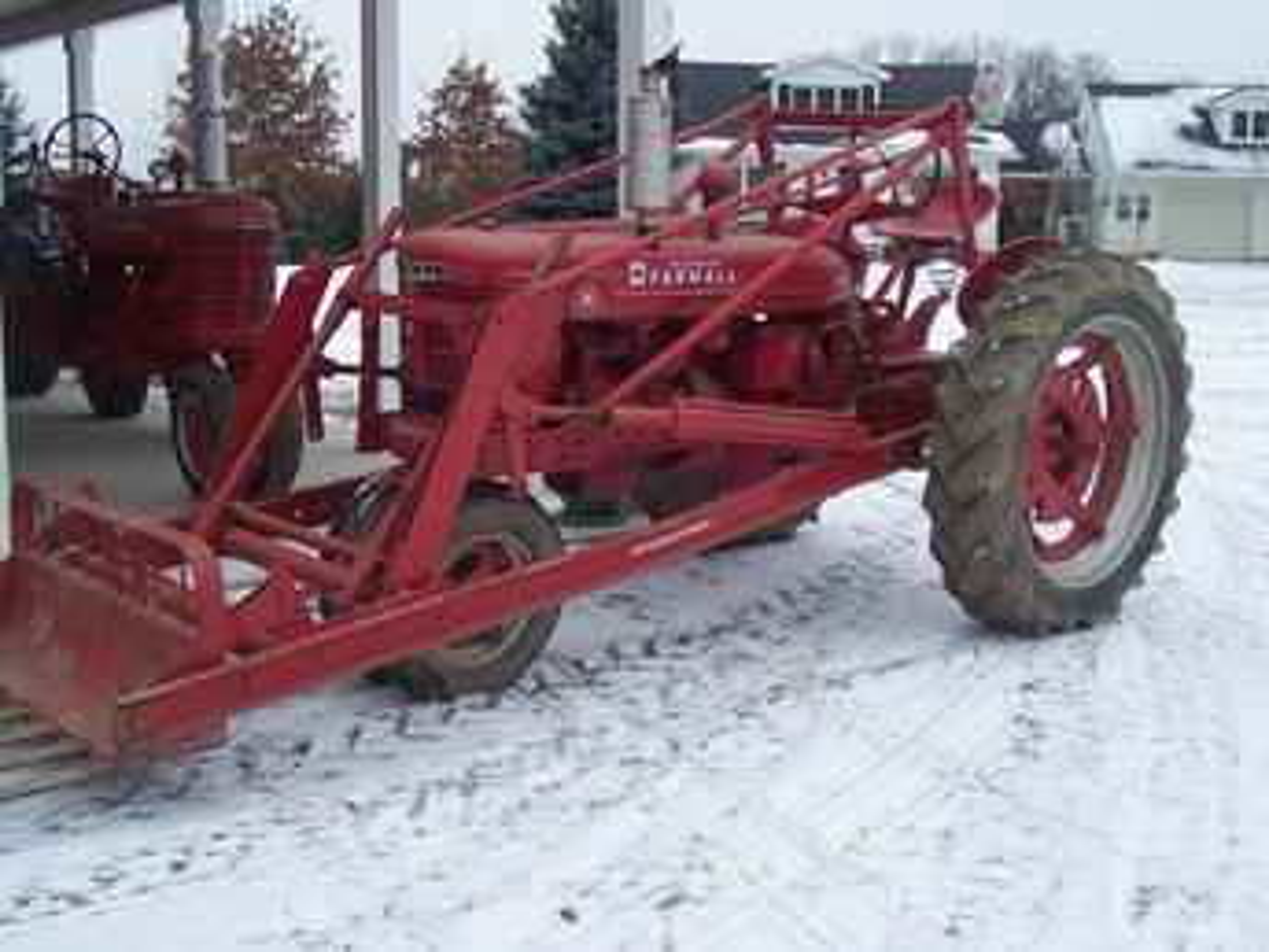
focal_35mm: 42
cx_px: 634
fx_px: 1540
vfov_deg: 34.3
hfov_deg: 44.8
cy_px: 476
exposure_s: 1/250
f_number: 3
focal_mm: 7
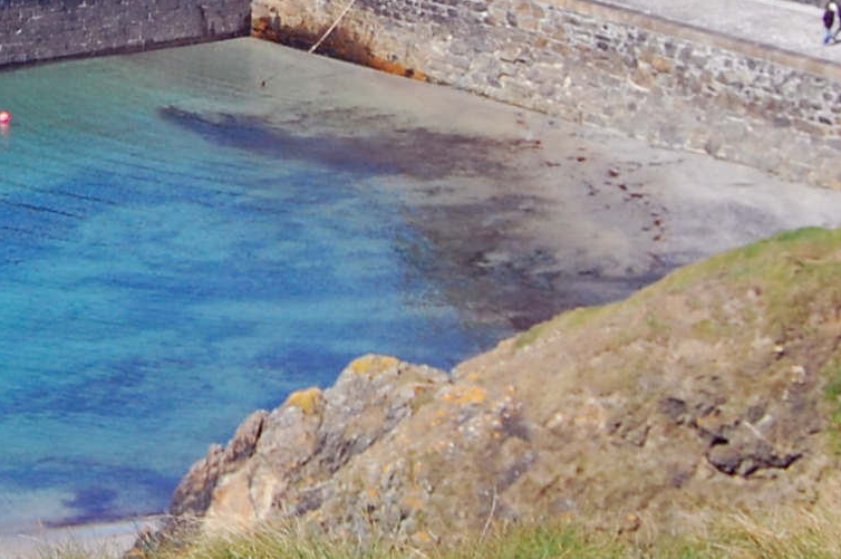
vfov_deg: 7.8
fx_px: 4034
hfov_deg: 11.6
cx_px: -252
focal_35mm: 173
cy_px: -248
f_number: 7.1
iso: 400
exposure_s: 1/200
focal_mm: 31
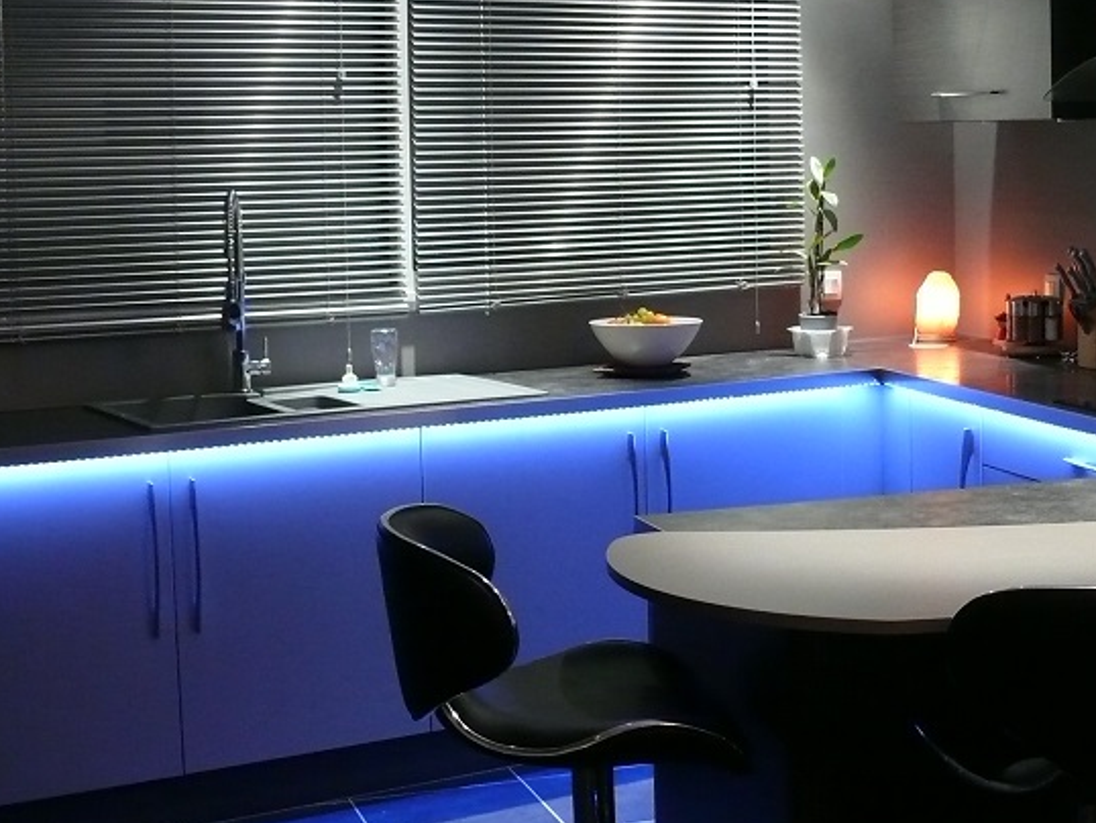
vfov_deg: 22.5
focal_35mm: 65
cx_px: 768
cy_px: 279
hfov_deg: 29.5
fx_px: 2059
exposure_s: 1/20
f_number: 2.8
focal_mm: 7.4
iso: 400
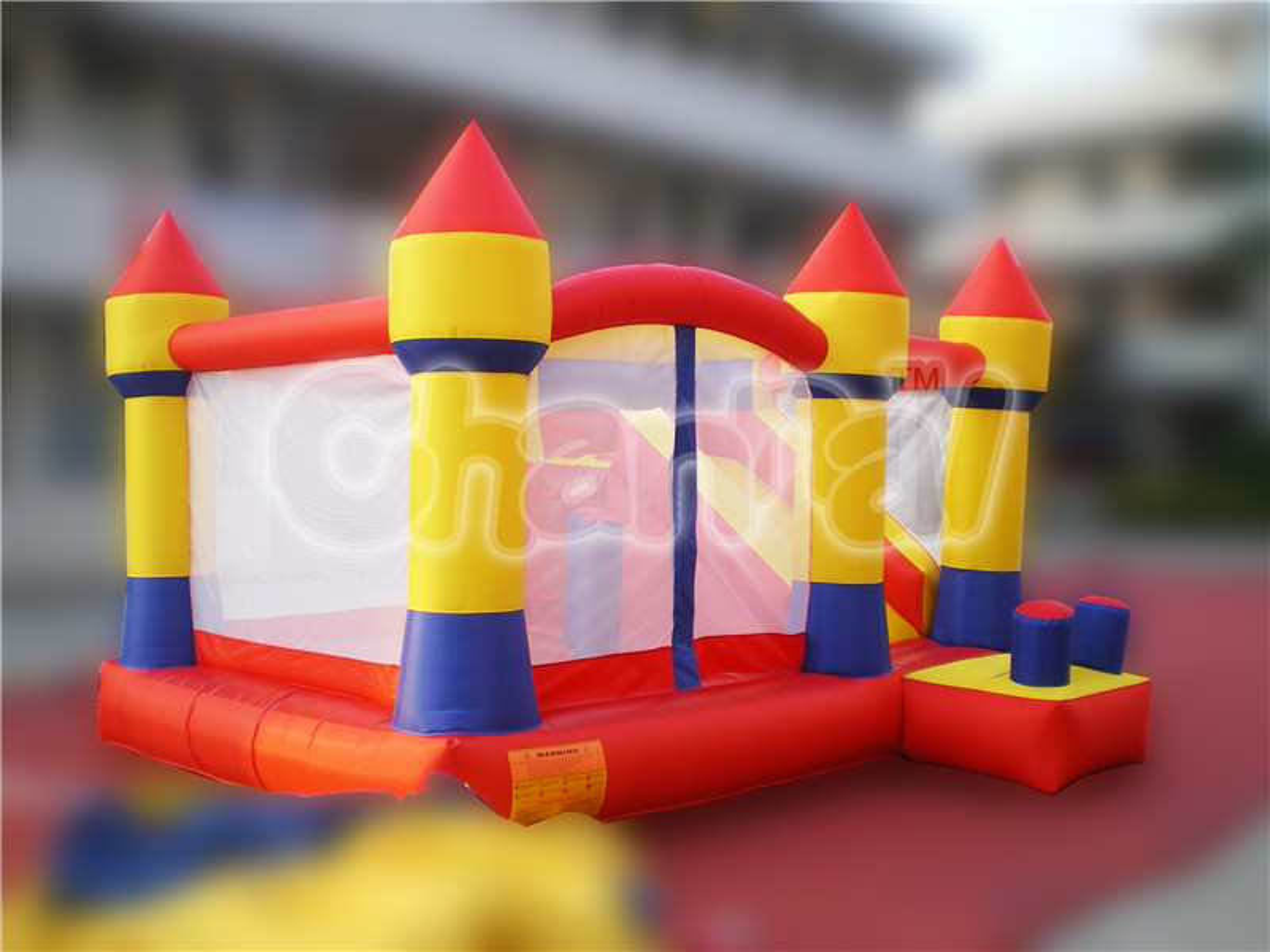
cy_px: 476
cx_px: 635
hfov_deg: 49.0
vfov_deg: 37.7
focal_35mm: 38
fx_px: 1394
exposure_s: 1/80
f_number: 3.1
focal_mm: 6.3
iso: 64
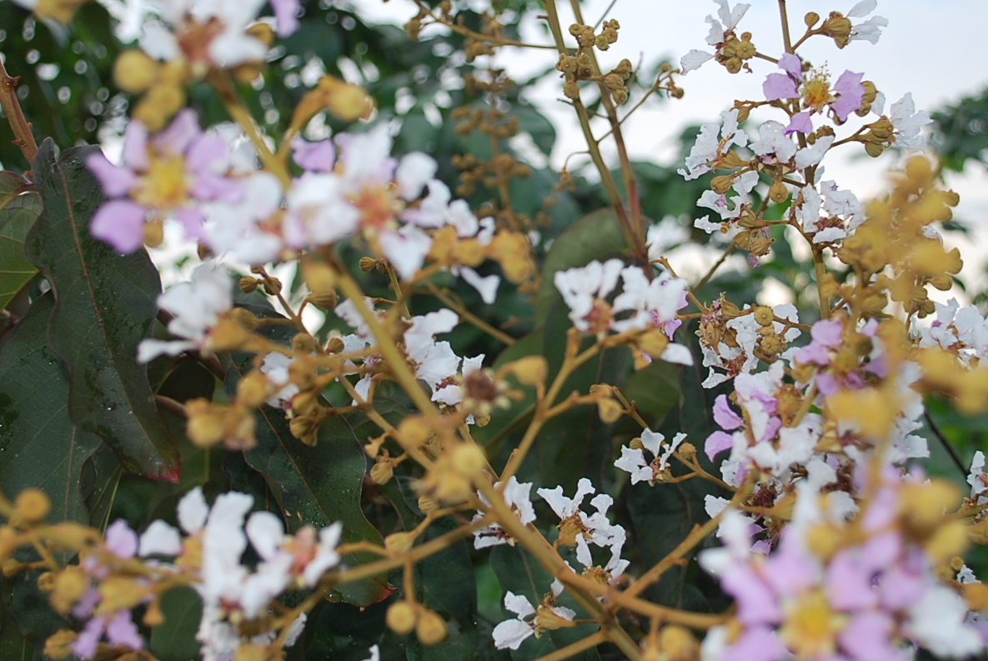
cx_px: 560
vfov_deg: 27.5
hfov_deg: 40.2
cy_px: 264
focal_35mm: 49
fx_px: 1346
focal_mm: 20
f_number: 3.8
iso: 110
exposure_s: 1/125
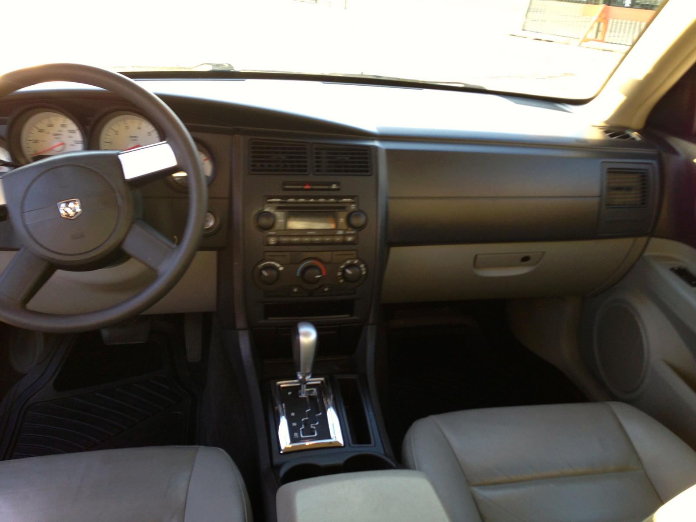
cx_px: 348
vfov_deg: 42.9
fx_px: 664
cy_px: 261
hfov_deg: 55.4
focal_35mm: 33
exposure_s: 1/30
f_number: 2.4
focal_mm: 4.13
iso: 50
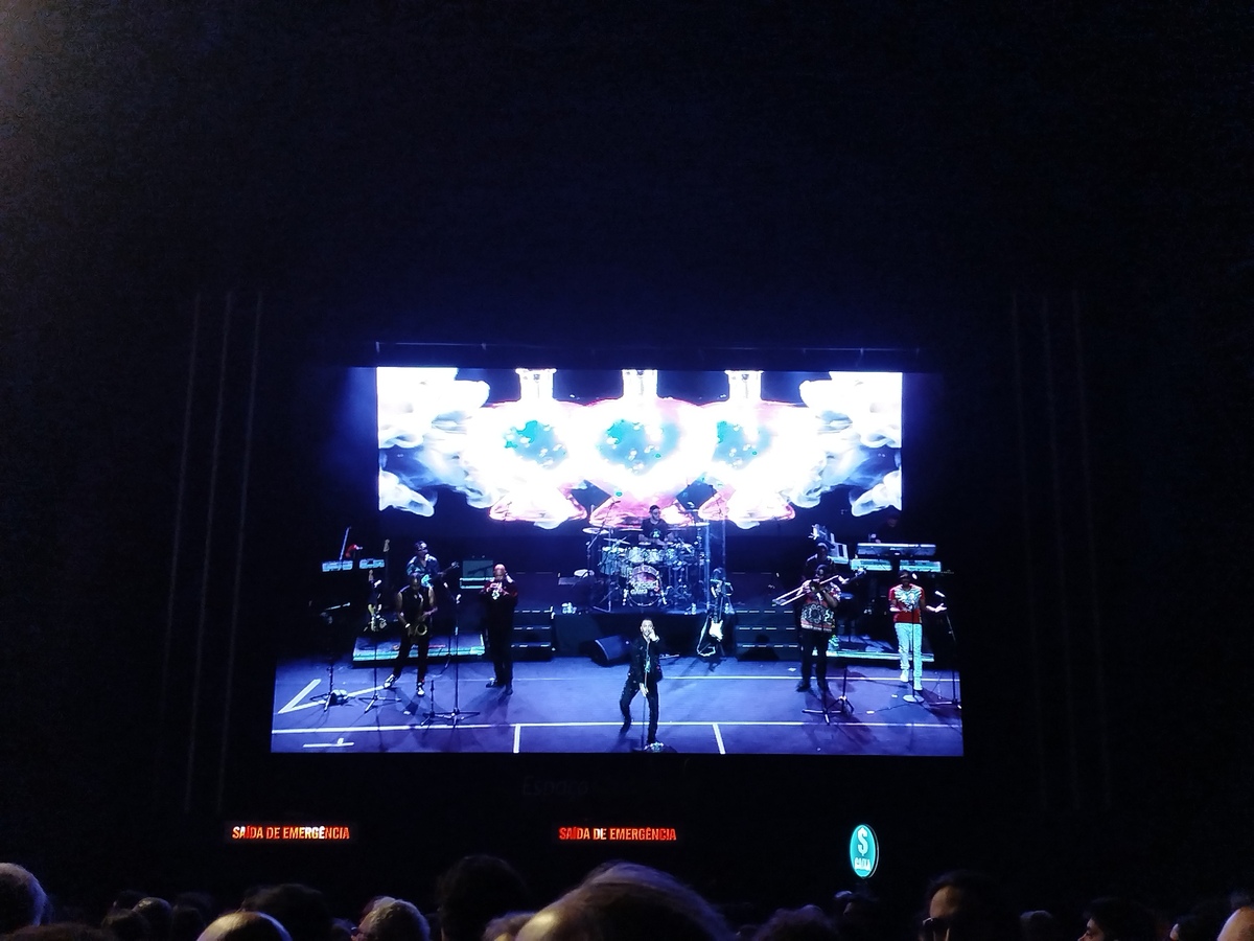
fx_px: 1485
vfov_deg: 35.1
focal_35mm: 41
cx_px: 627
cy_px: 470
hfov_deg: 45.8
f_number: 1.7
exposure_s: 1/15
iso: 200
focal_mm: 5.31
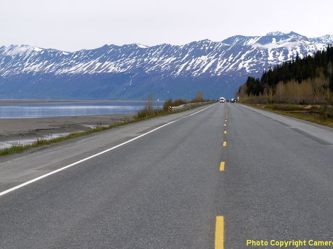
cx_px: 177
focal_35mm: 104
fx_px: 1000
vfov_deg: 14.2
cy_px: 115
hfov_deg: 18.9
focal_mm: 45
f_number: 8
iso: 100
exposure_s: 1/320
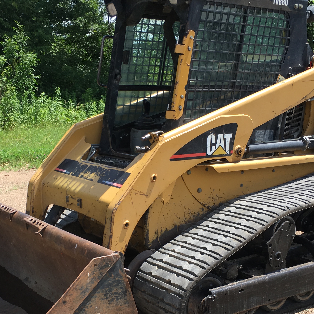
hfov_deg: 32.1
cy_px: 206
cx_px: 127
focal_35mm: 53
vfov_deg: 32.0
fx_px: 544
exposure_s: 1/761
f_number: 2.2
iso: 25
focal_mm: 4.15
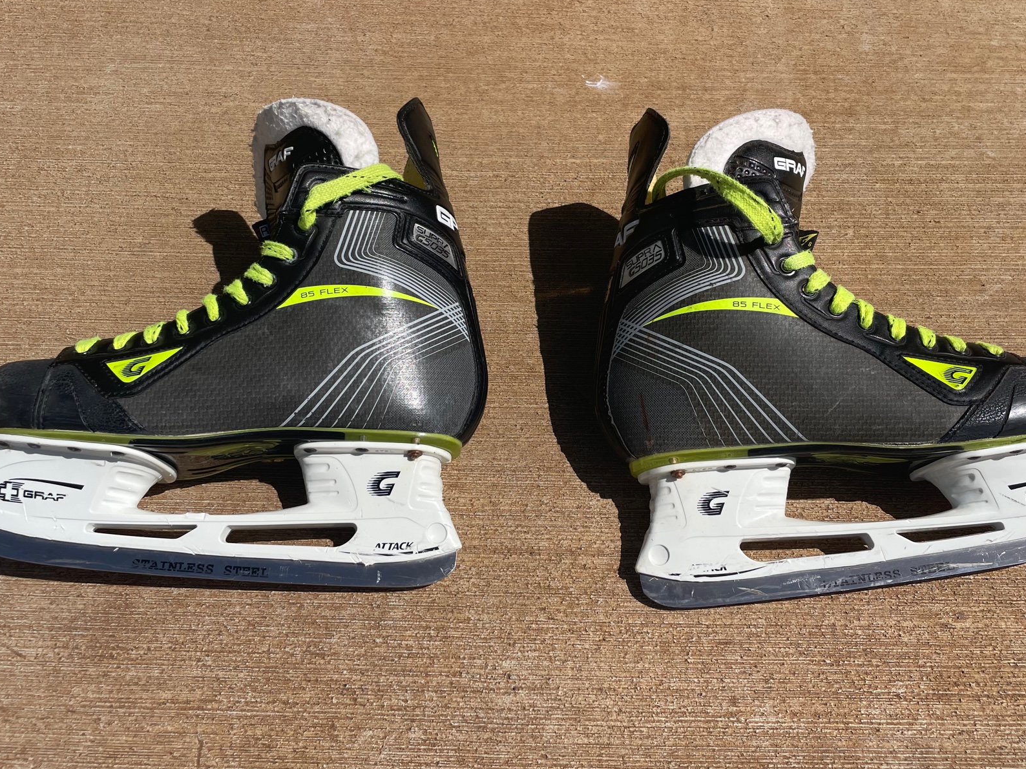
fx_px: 978
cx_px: 530
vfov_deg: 42.9
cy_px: 335
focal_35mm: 33
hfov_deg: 55.3
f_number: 1.6
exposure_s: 1/7299
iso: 32
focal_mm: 4.2
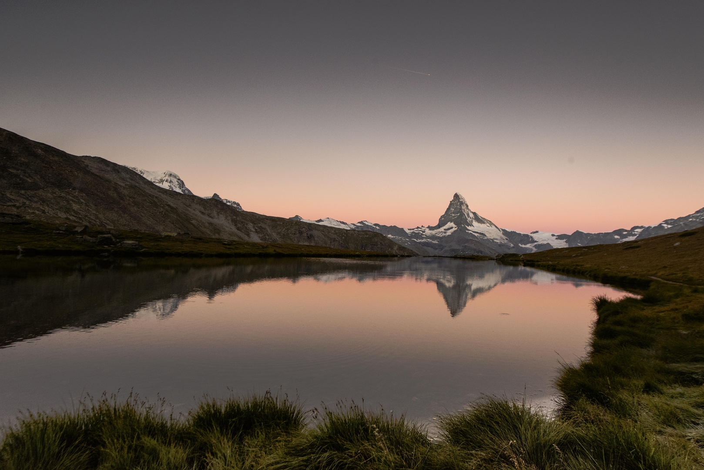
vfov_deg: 64.6
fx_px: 372
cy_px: 235
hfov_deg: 86.9
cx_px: 352
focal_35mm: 19
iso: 1600
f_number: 7.1
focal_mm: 19
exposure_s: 1/125
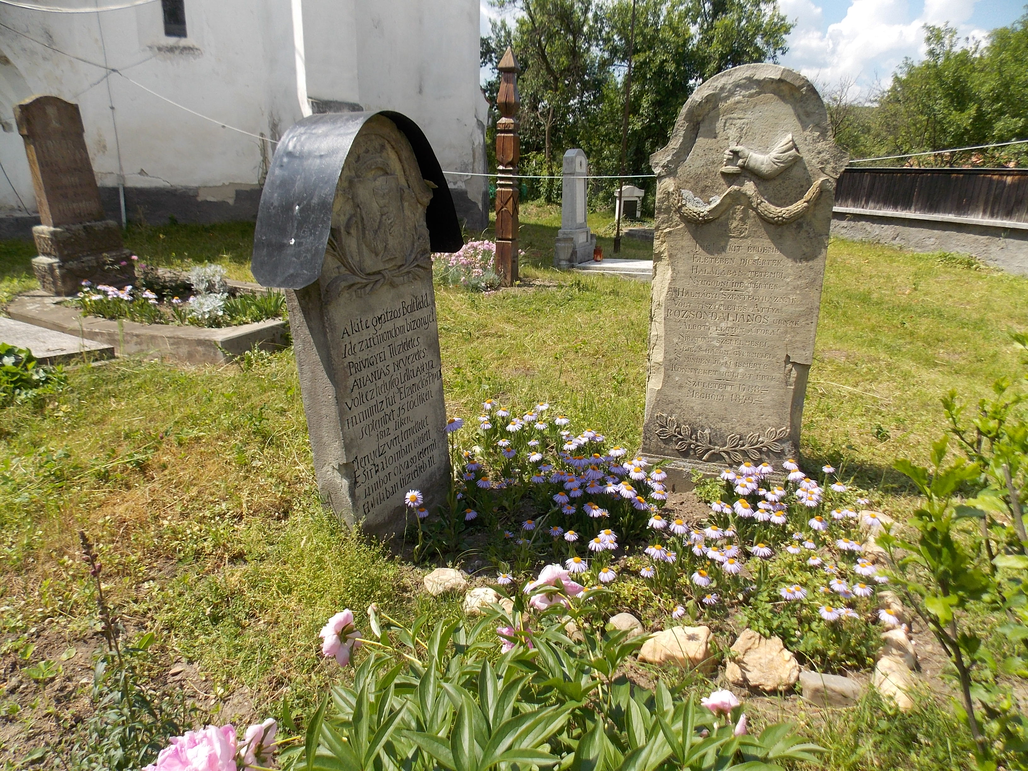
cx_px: 514
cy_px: 386
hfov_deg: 73.9
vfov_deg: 58.9
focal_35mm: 23
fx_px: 683
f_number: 3.1
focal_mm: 4
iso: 80
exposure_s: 1/800
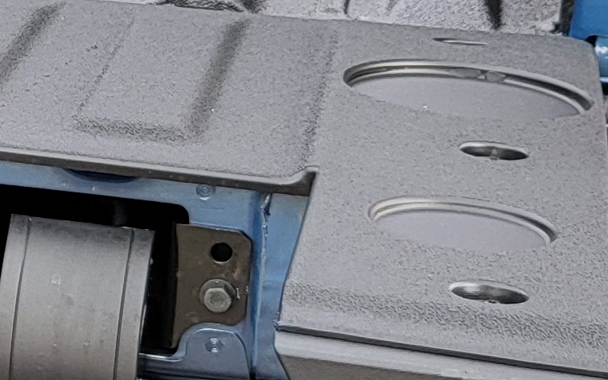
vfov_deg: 9.1
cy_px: 109
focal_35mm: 144
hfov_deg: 12.8
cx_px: -595
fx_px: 2385
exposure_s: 1/144
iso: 40
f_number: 1.8
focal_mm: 5.4
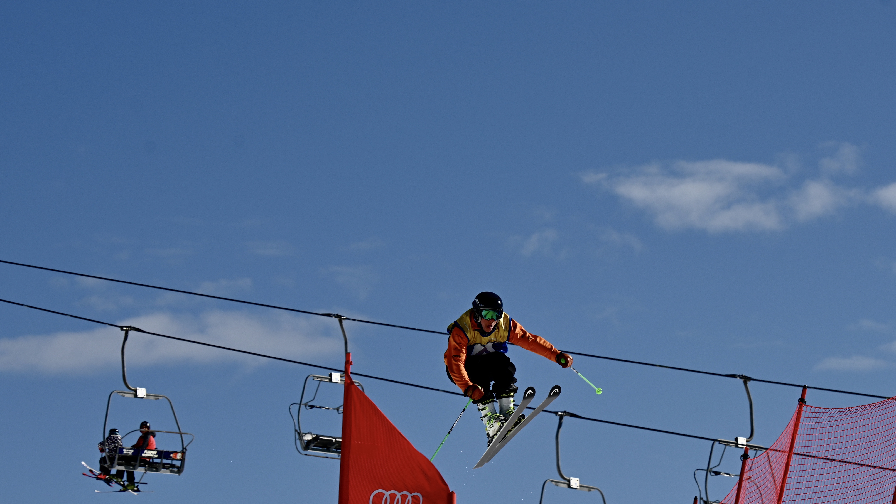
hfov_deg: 9.2
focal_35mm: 233
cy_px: 364
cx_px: 577
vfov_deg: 5.2
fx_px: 5536
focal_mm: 135
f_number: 9
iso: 100
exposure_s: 1/640
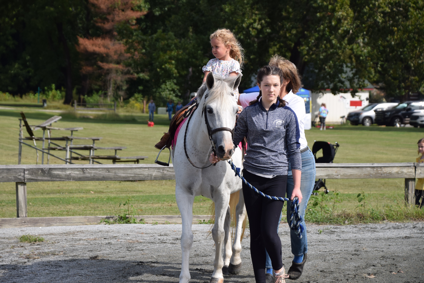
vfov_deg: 11.4
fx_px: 1414
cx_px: 212
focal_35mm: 120
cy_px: 142
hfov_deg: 17.0
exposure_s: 1/1600
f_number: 5.6
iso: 400
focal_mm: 80
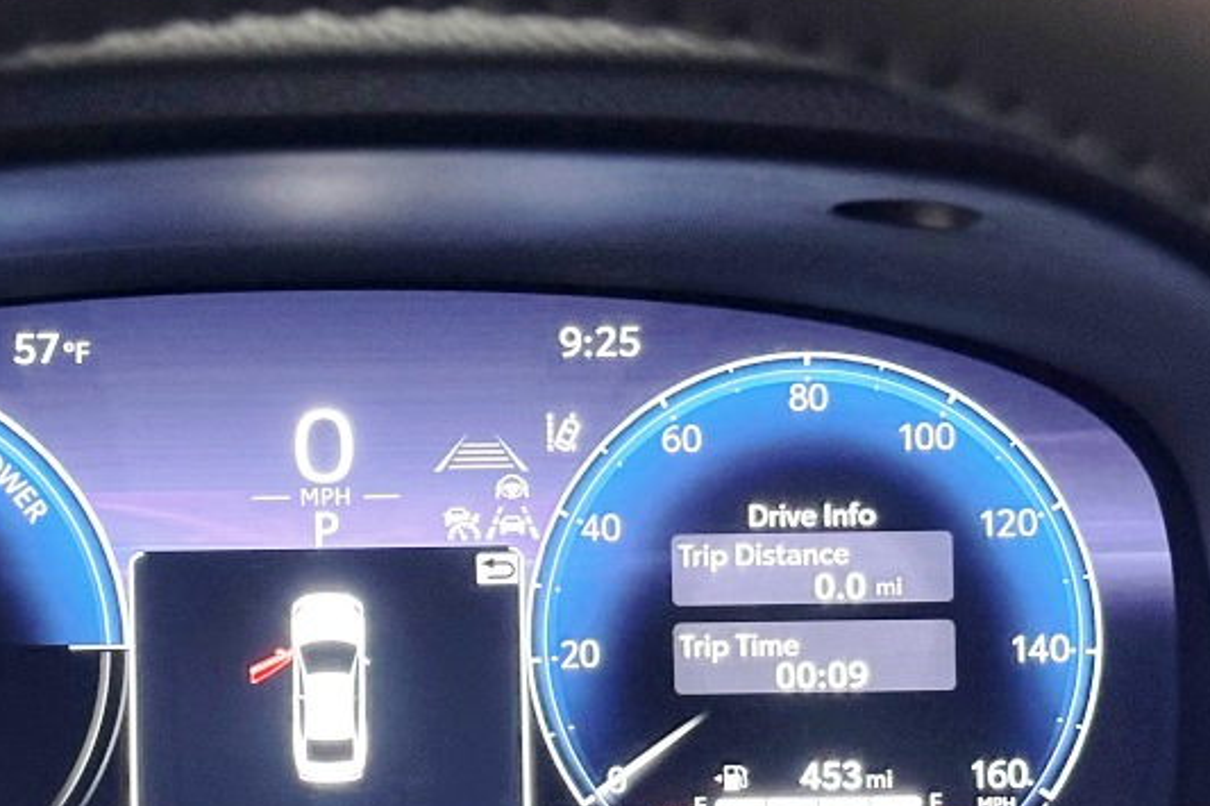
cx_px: 354
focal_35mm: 96
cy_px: 620
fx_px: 3225
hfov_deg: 21.1
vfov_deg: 14.2
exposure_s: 1/30
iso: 640
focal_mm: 6.86
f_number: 1.78
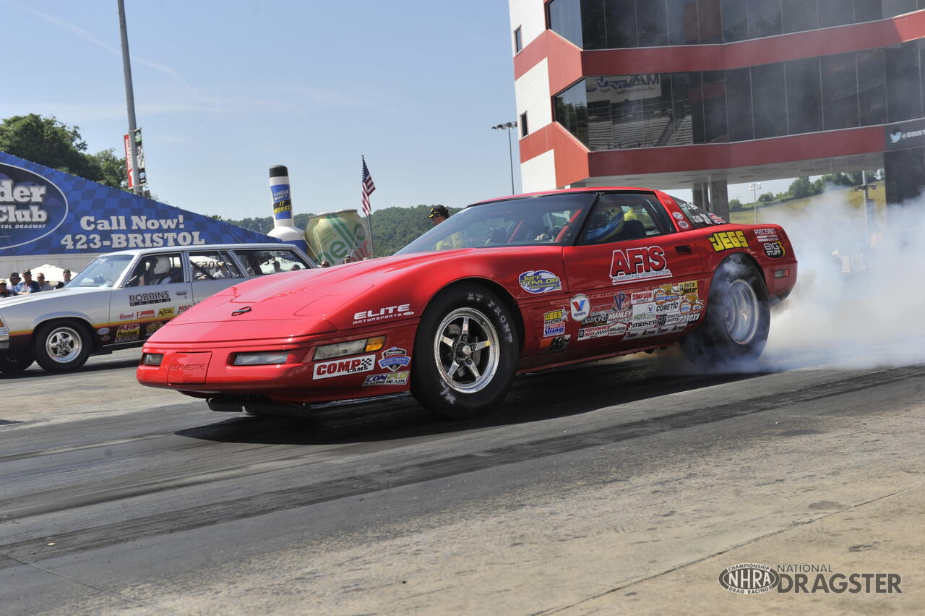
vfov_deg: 30.5
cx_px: 462
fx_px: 1130
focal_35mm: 44
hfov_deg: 44.5
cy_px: 308
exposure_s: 1/500
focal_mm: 44
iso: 200
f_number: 8
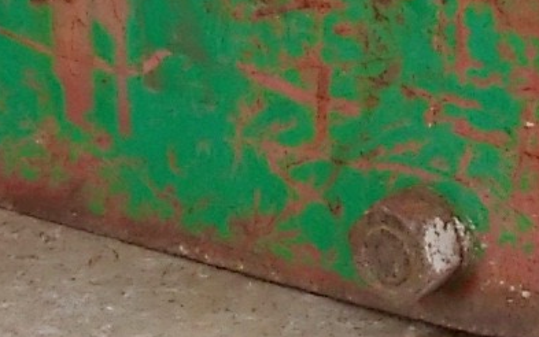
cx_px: 368
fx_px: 5937
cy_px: -223
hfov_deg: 5.2
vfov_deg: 3.2
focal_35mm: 404
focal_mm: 11.8
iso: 200
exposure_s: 1/20
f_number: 5.3
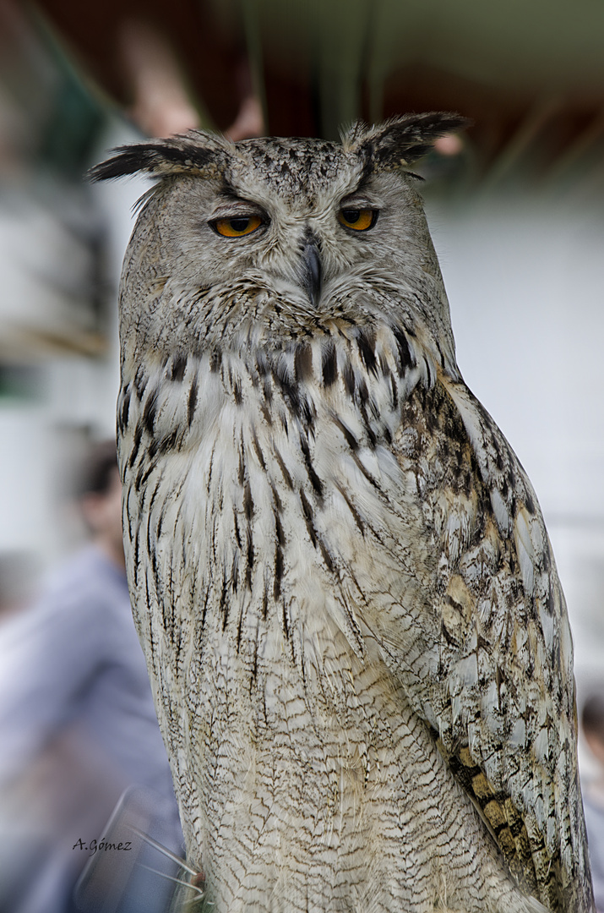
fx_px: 3983
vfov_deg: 13.1
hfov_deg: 8.7
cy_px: 456
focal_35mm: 158
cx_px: 302
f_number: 8
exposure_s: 1/125
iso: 110
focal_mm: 105
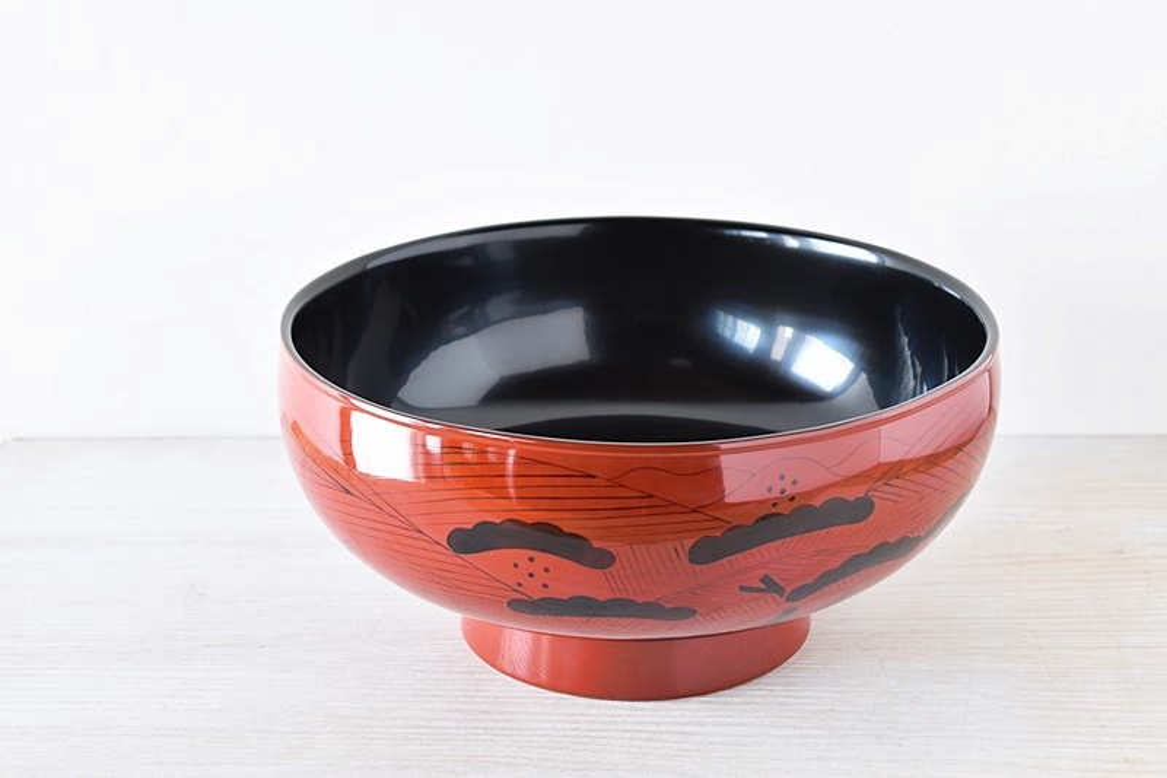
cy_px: 389
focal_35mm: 82
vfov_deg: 16.5
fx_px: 2674
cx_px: 584
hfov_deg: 24.6
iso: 800
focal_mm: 55
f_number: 6.3
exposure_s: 1/8
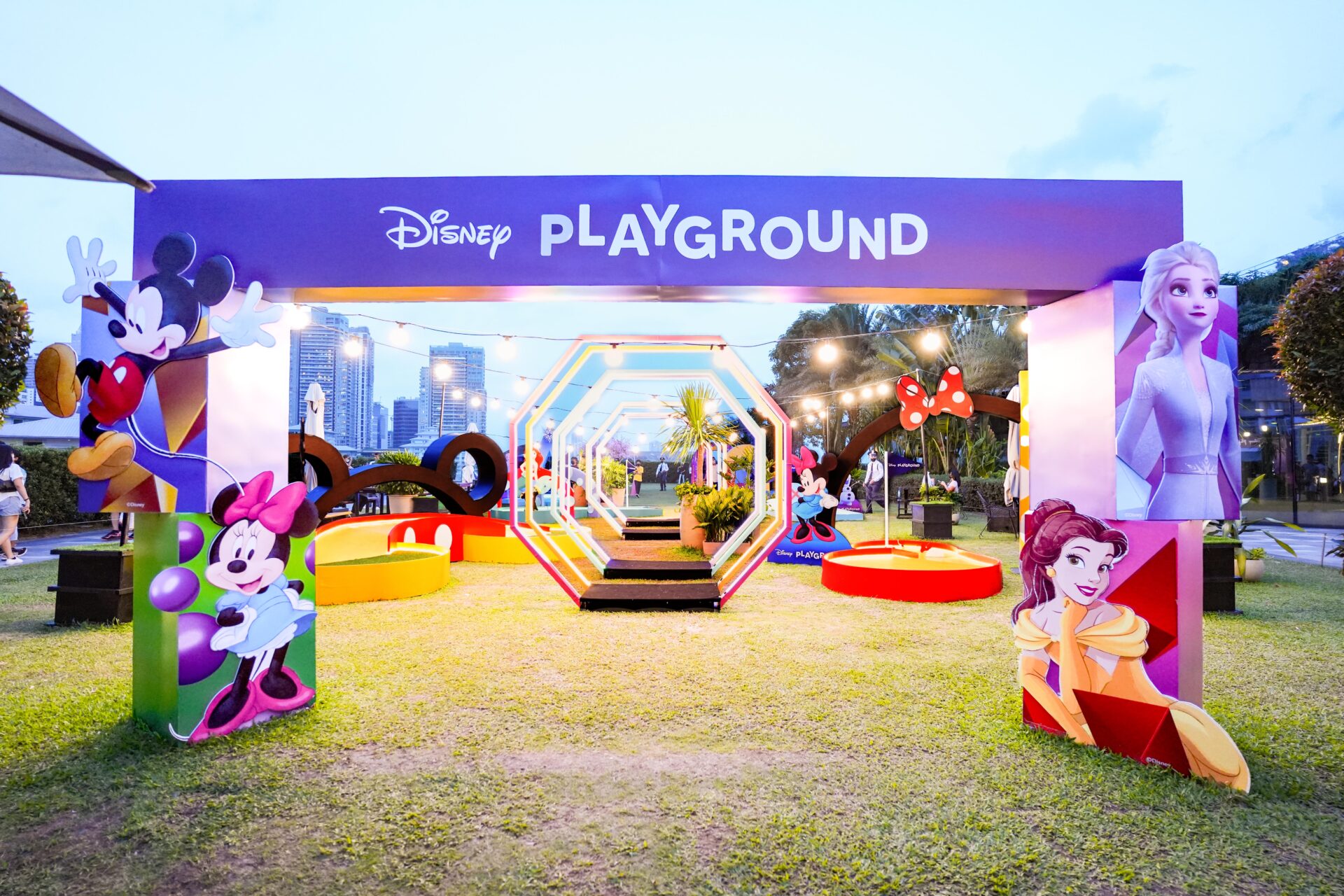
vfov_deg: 70.4
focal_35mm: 17
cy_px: 448
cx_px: 672
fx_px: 635
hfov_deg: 93.3
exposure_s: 1/125
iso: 3200
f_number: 2.8
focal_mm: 17
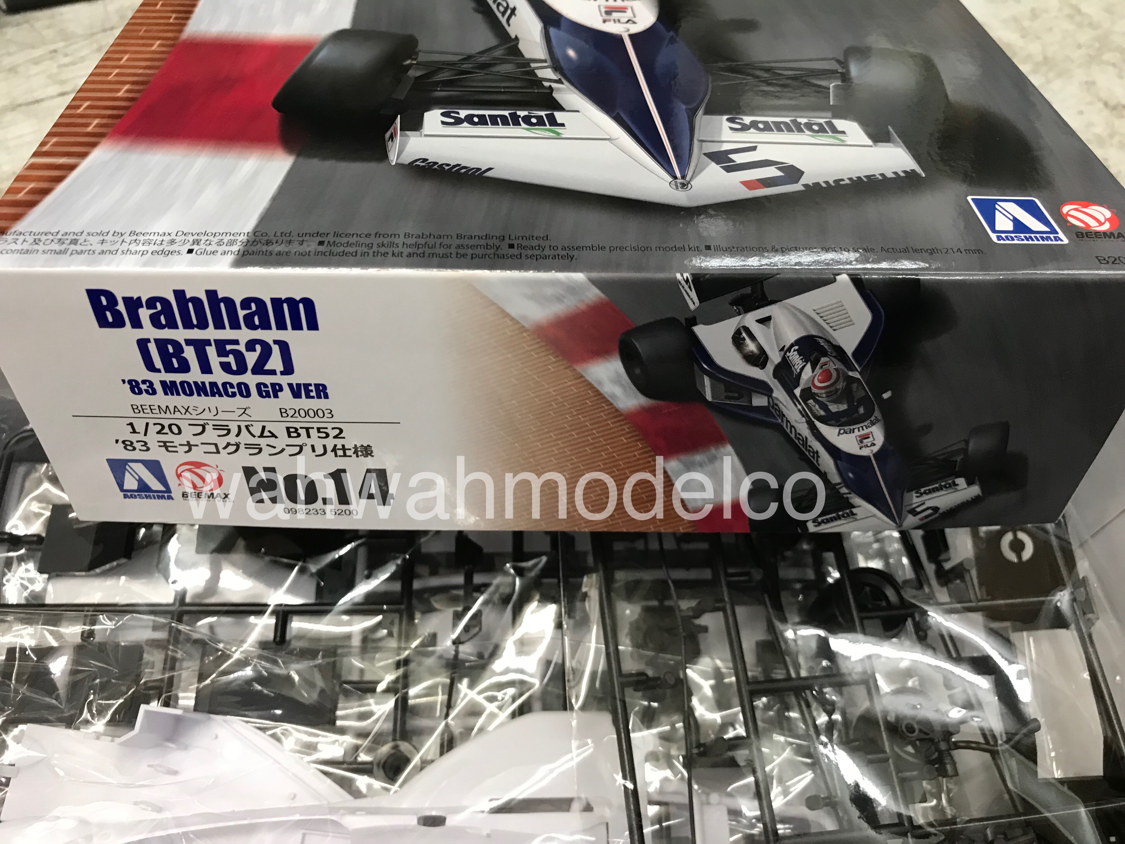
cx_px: 562
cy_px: 422
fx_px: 910
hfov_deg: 63.4
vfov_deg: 49.7
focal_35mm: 28
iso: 40
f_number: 1.8
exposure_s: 1/17
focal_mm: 3.99
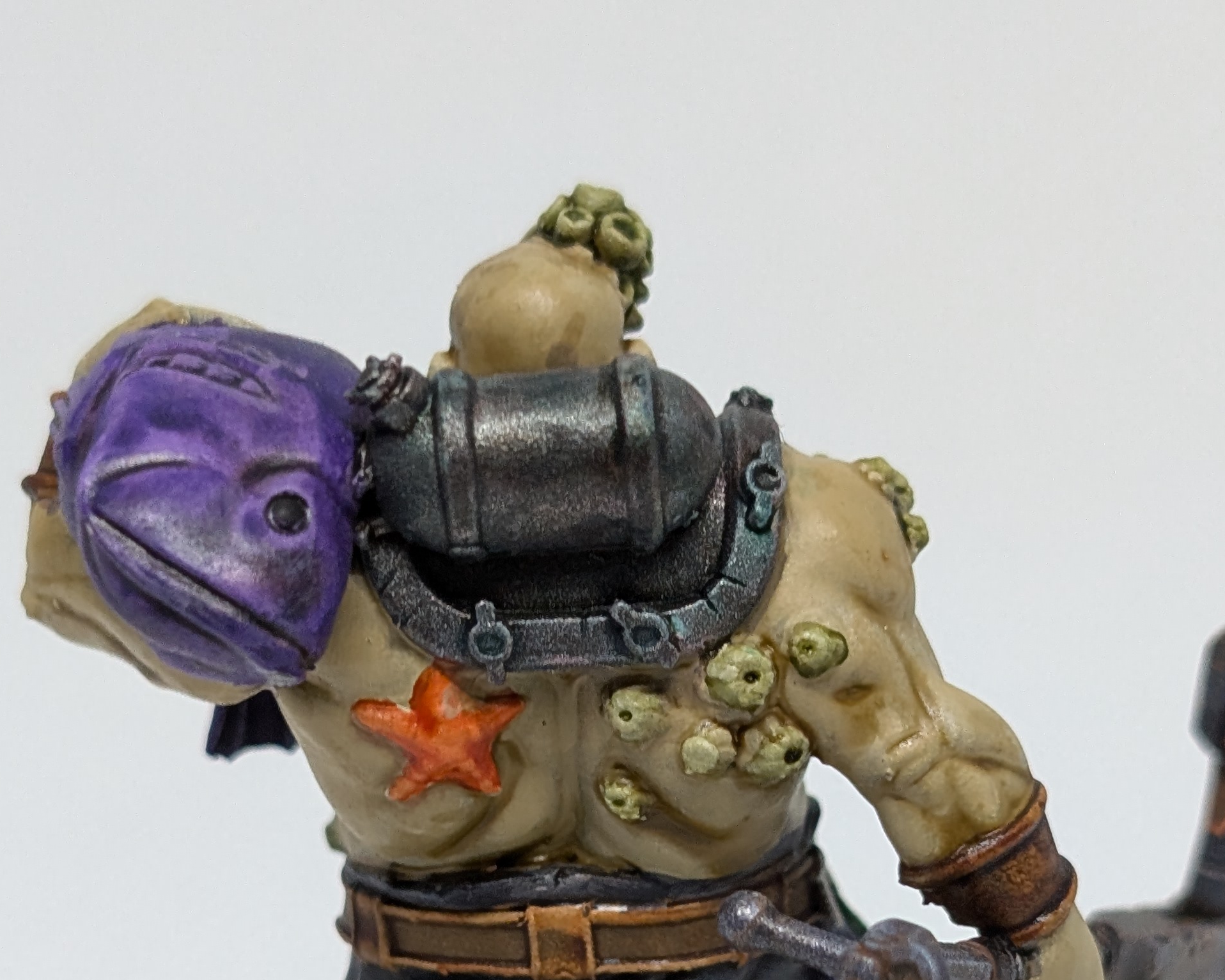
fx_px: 3698
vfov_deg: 14.7
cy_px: 1069
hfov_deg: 18.8
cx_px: 605
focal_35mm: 102
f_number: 1.68
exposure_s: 1/122
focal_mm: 6.9
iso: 82
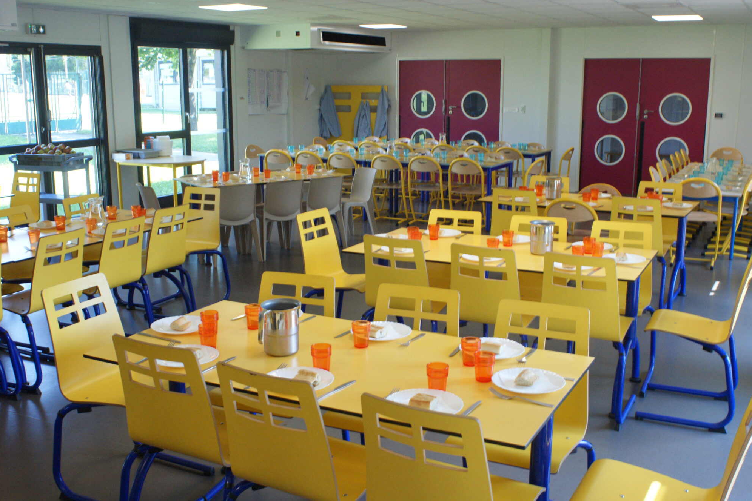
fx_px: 773
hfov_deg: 51.9
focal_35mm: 37
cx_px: 366
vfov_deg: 35.9
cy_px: 247
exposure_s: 1/30
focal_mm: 24
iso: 800
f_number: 10
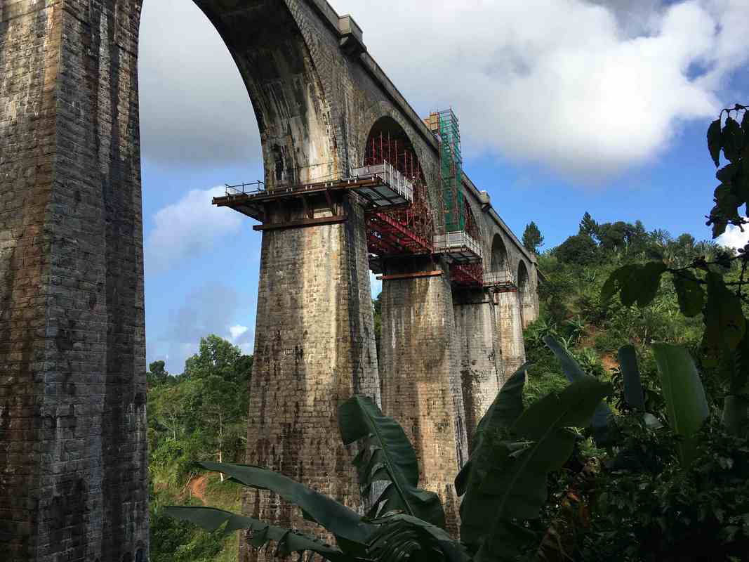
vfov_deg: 48.2
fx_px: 627
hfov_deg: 61.7
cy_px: 281
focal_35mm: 29
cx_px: 374
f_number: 2.2
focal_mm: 4.15
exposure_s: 1/1012
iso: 25
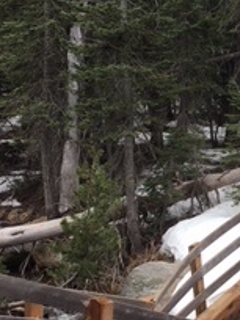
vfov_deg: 21.5
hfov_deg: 15.8
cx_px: 267
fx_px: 841
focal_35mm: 91
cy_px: 158
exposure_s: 1/230
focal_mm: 4.15
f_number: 2.2
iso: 25
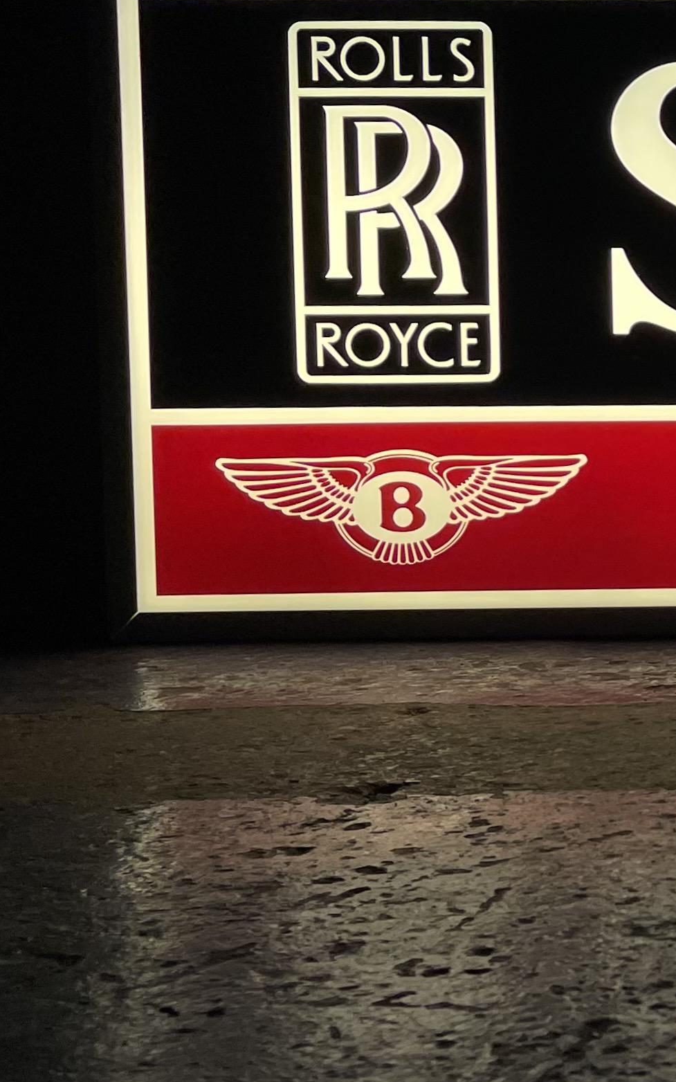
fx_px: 1945
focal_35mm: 66
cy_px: 303
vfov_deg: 30.7
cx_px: 1040
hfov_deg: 17.5
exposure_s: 1/100
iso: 80
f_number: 1.6
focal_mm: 5.1
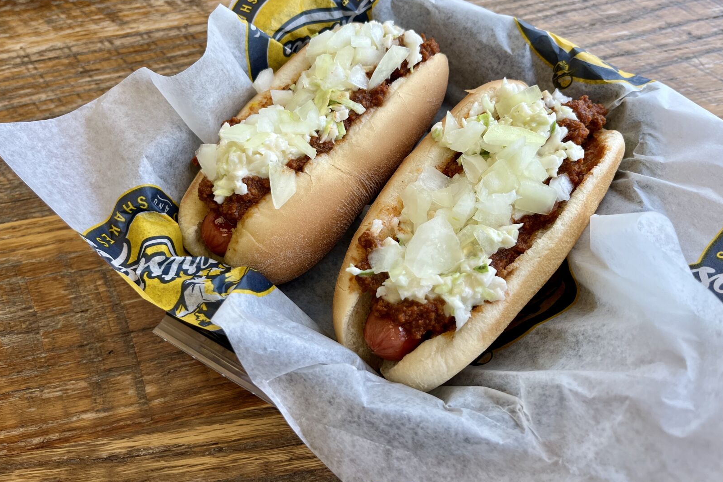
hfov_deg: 65.5
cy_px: 206
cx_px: 368
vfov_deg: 46.3
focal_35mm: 28
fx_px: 562
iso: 50
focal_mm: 5.1
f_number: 1.6
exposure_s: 1/394
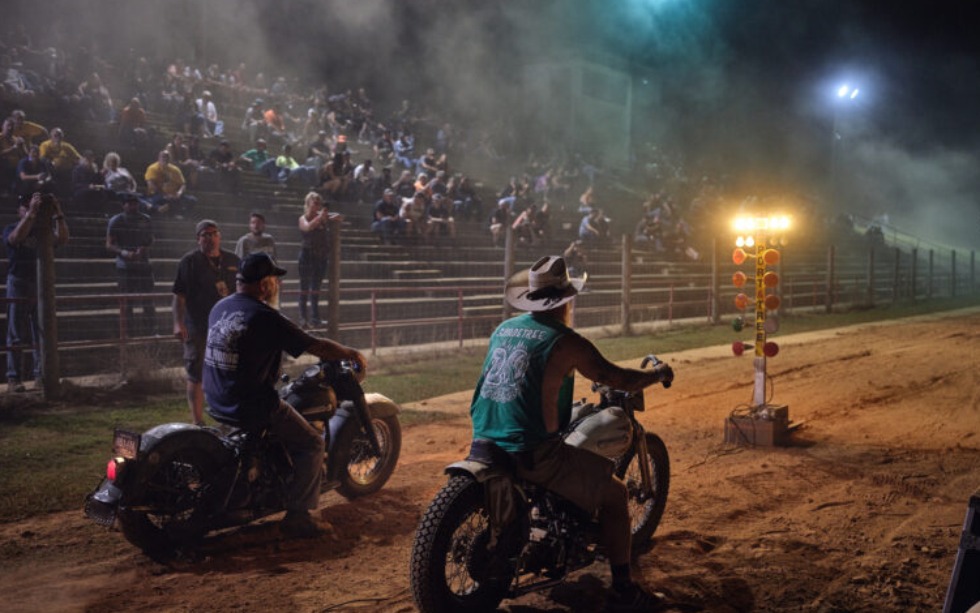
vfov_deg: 32.7
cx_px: 496
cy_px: 359
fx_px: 1042
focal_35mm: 39
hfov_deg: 50.4
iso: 400
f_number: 2.8
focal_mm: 45
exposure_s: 1/60
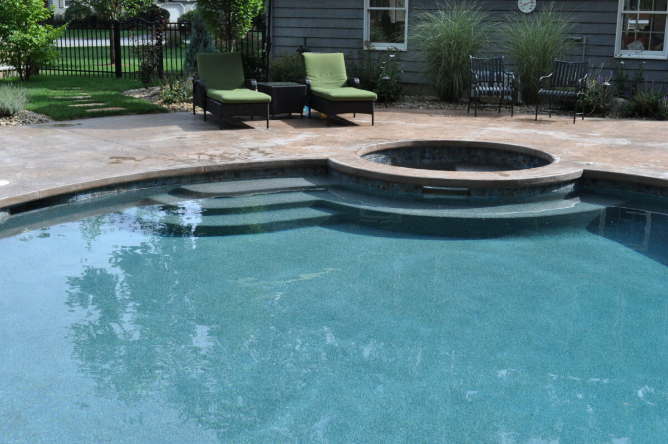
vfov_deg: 28.0
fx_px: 890
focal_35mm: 48
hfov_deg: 41.2
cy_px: 222
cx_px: 334
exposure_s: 1/200
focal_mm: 32
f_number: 7.1
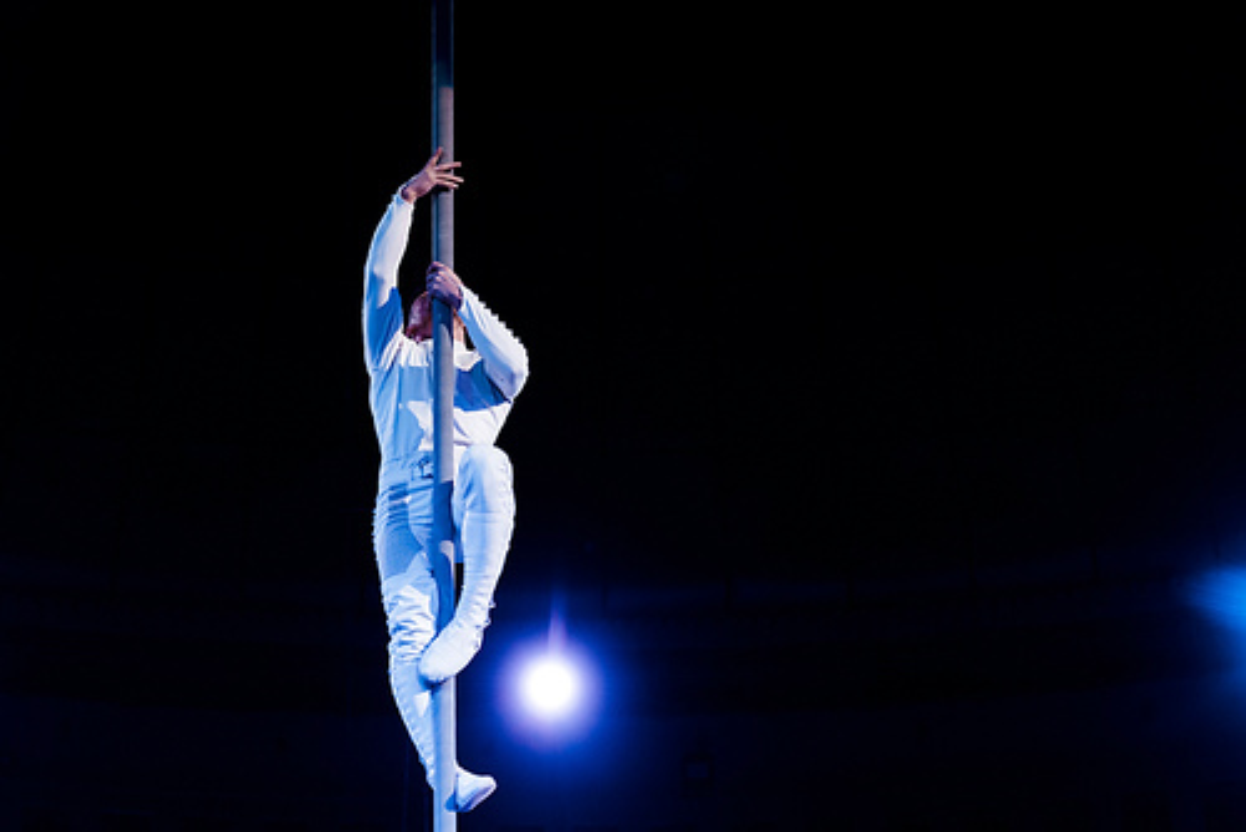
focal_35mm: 70
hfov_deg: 28.8
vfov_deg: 19.5
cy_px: 416
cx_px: 623
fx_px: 2424
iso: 800
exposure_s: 1/400
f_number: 3.2
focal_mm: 70
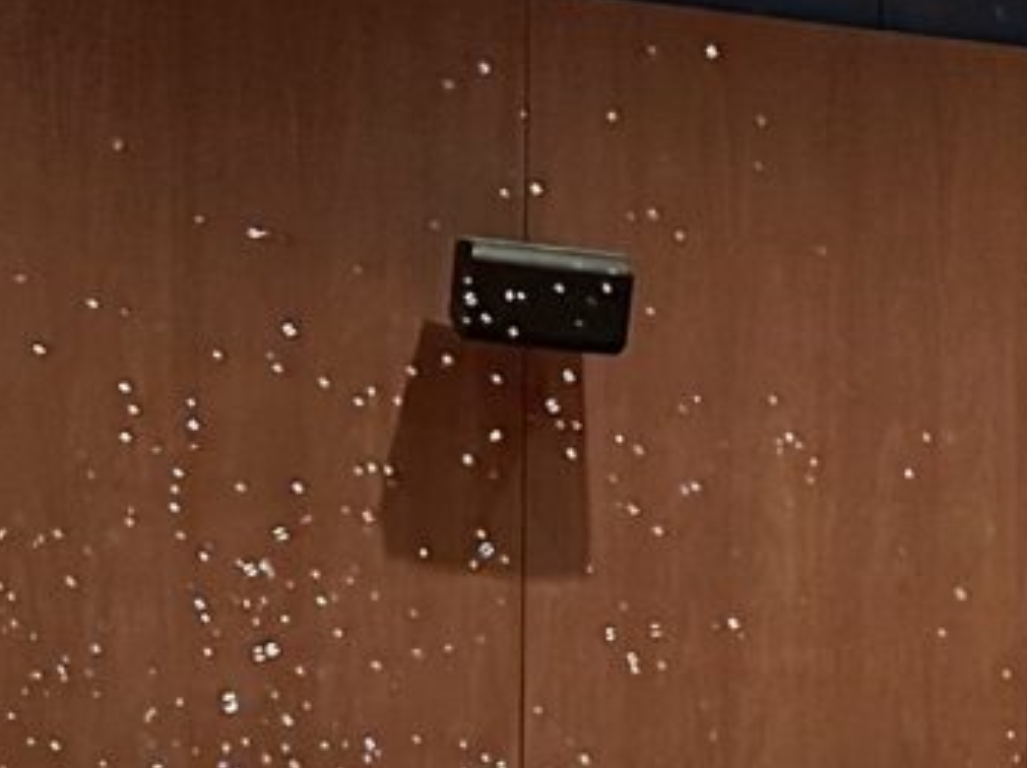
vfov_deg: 9.6
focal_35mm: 146
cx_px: 948
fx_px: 4327
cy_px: 1454
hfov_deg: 13.4
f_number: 1.78
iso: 400
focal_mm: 6.86
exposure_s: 1/60
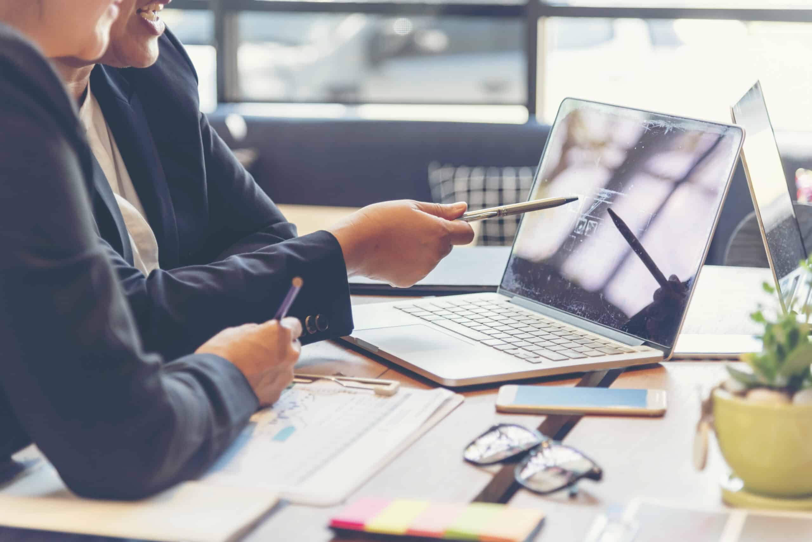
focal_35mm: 92
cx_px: 406
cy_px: 271
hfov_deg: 22.1
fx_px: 2076
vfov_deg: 14.9
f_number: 4
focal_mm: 92
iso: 640
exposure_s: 1/160
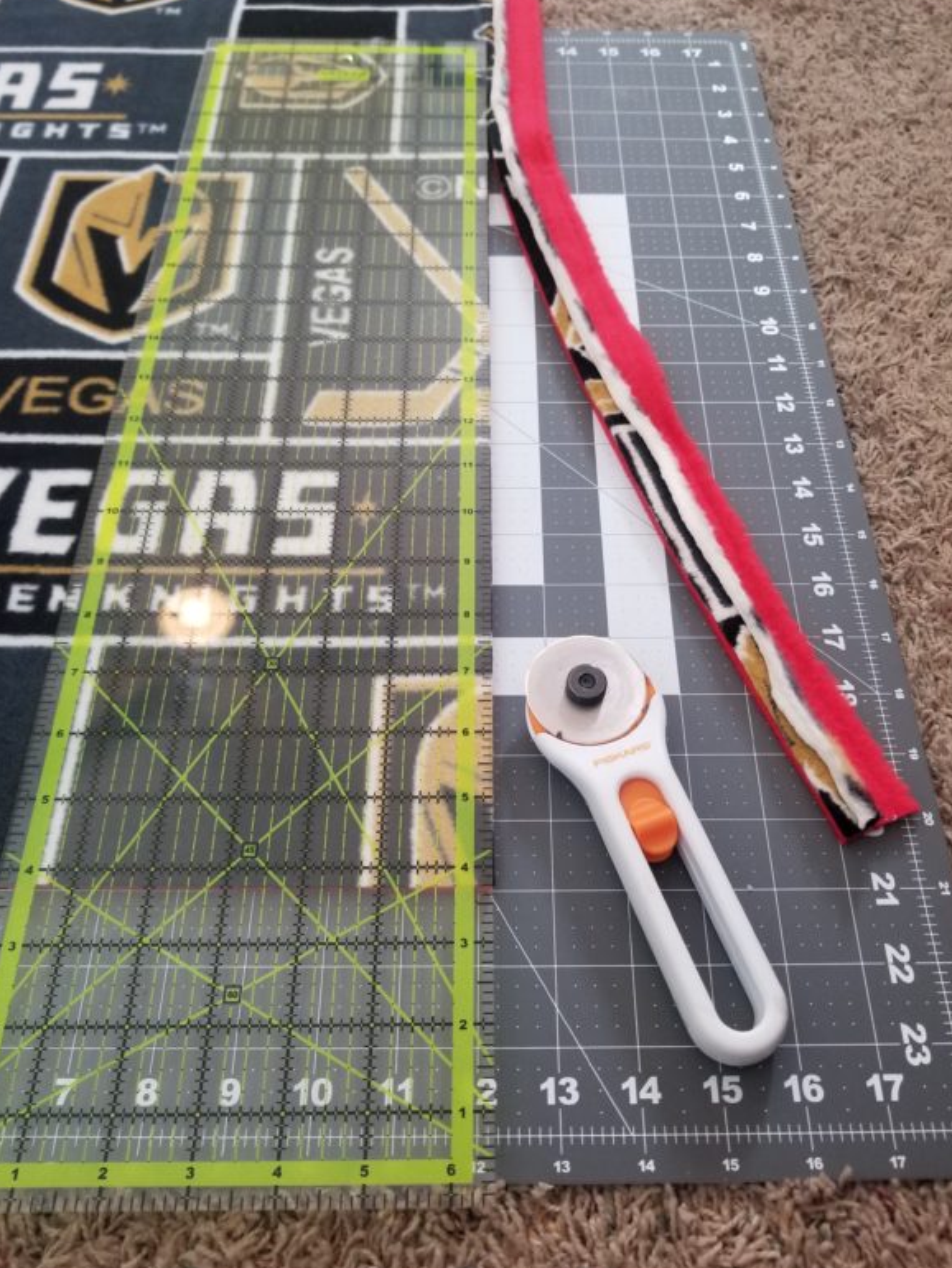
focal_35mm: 27
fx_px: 990
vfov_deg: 65.3
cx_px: 486
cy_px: 634
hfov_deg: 51.4
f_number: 1.7
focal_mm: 4.25
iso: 200
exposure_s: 1/40
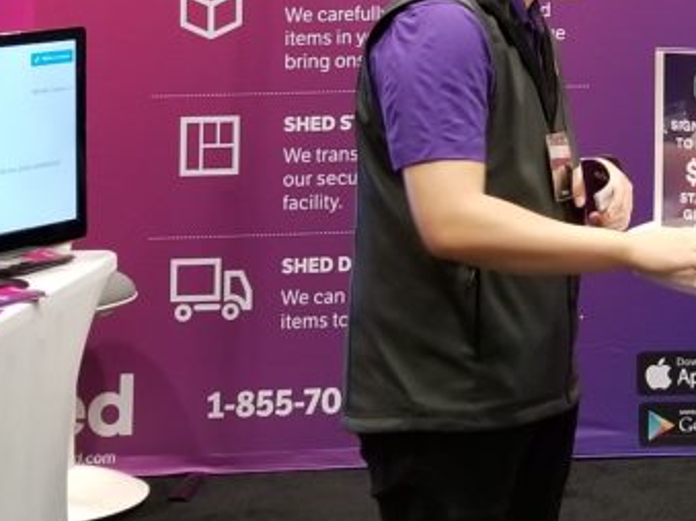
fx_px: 1849
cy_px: -183
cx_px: 809
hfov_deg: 20.1
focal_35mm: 92
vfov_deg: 15.2
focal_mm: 4.25
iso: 250
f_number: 1.7
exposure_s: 1/30
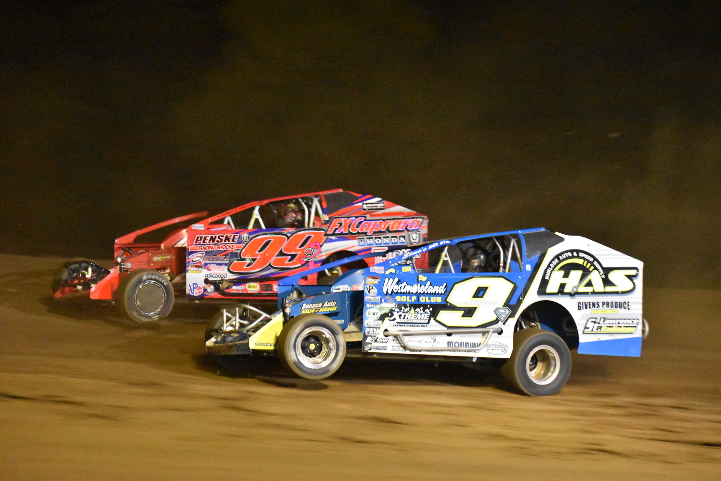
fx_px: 2463
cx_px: 360
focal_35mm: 123
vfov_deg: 11.1
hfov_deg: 16.7
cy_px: 240
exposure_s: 1/125
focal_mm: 82
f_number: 5.6
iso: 9000
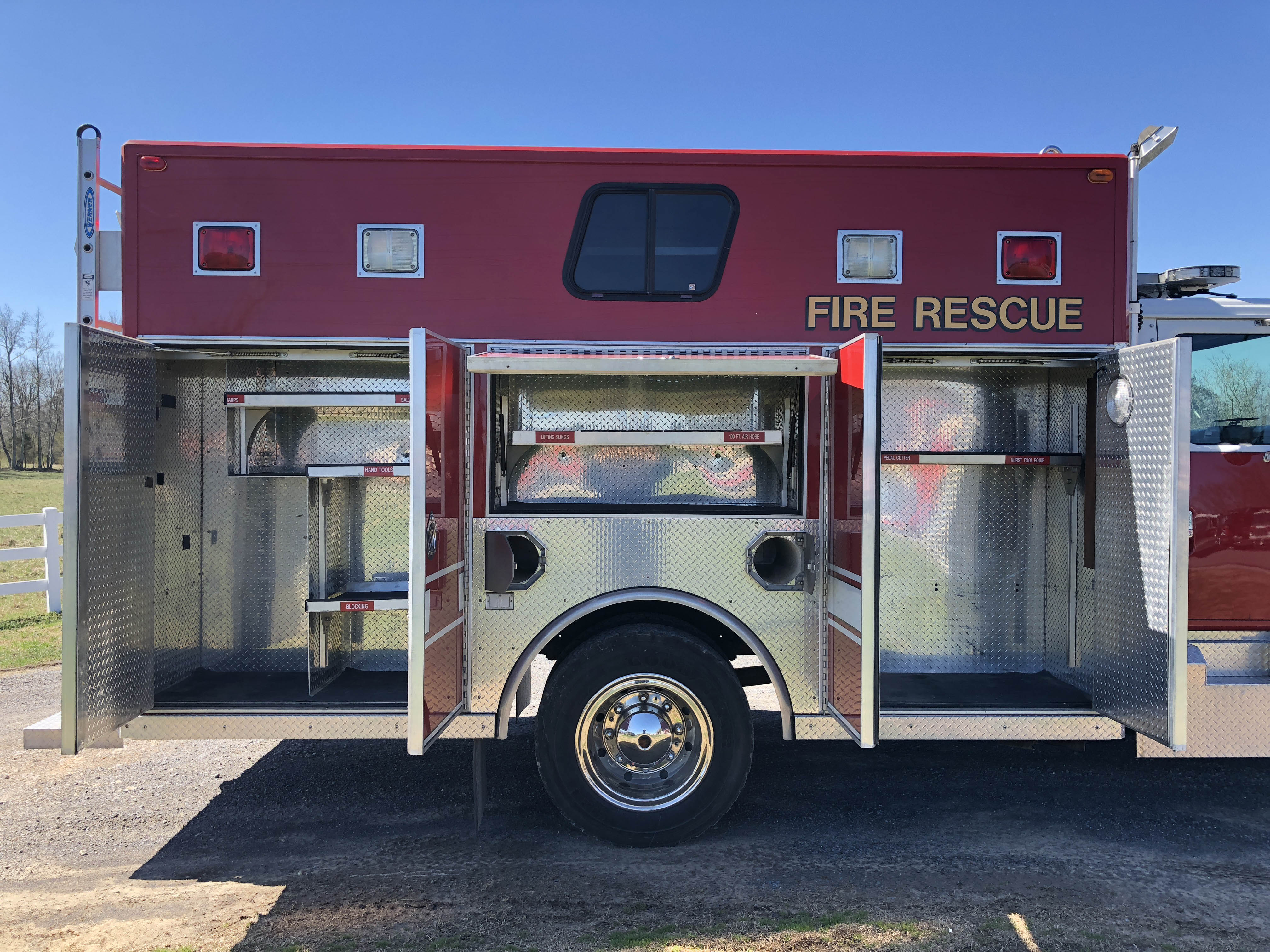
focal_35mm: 28
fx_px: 1027
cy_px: 476
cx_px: 635
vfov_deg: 49.7
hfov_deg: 63.4
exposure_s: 1/578
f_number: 1.8
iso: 20
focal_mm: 4
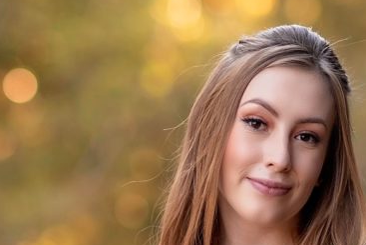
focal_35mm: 356
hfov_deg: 5.8
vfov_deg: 3.9
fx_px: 3621
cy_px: 276
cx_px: 283
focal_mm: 85
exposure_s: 1/800
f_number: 1.8
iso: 250
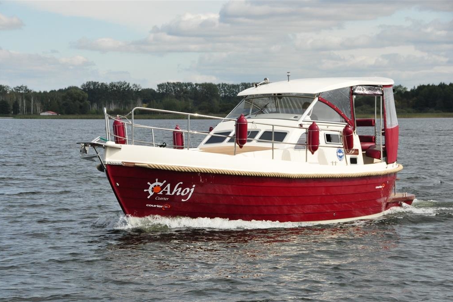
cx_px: 226
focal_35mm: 144
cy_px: 151
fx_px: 1805
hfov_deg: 14.3
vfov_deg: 9.6
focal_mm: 95
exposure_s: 1/2000
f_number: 11
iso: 1250
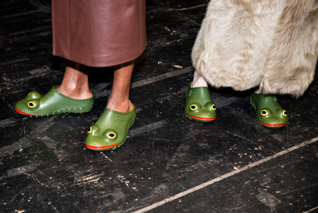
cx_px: 159
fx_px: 619
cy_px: 106
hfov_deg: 28.8
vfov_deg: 19.5
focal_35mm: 70
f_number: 3.2
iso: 1000
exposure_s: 1/200
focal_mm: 70
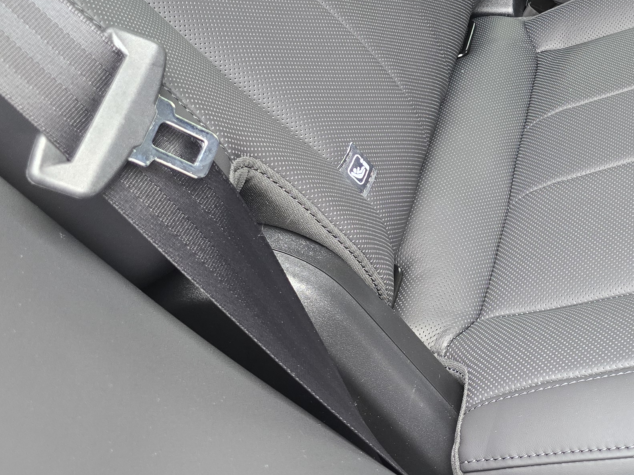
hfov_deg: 31.0
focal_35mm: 58
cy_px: -46
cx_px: 621
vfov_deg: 23.7
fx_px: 1062
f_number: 1.7
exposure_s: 1/120
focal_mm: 6.3
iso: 160
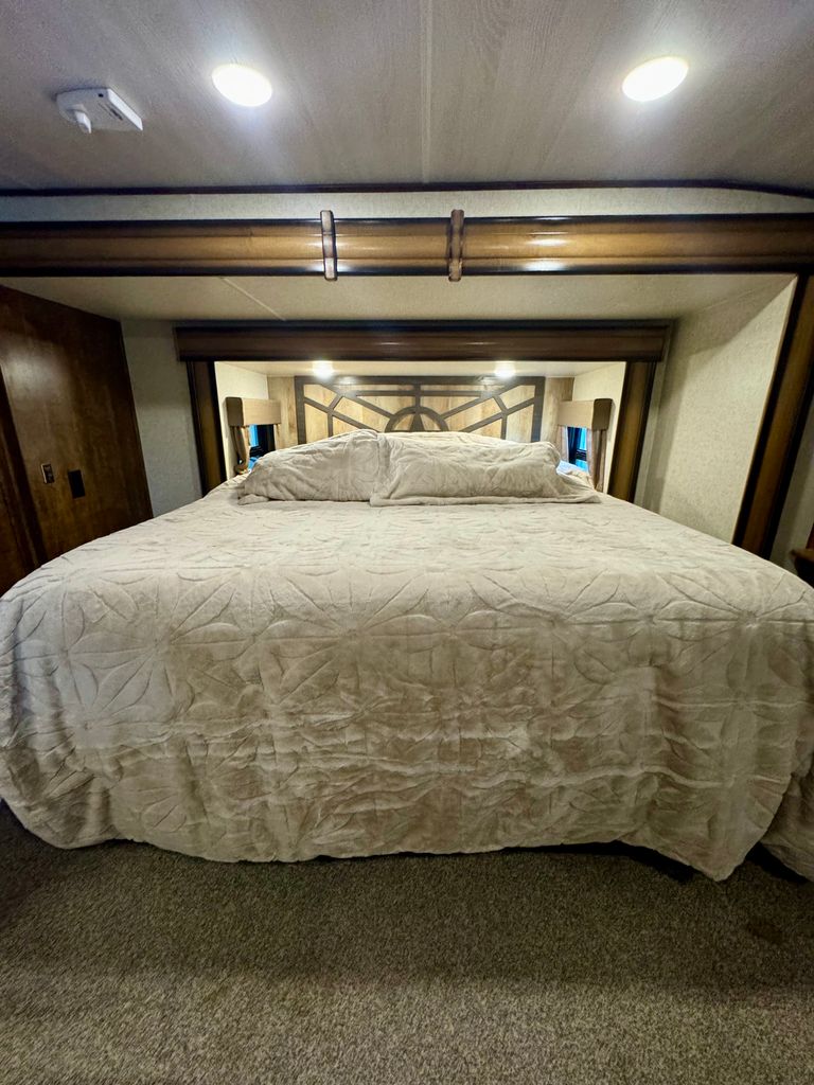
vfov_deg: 102.1
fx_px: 439
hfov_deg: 85.7
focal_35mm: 14
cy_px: 542
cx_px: 407
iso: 500
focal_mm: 2.22
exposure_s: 1/60
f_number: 2.2
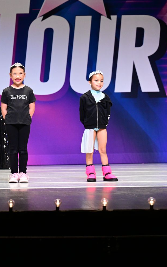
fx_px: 1340
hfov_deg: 7.1
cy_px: 134
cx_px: -33
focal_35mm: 184
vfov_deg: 11.4
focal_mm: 120
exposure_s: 1/400
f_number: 5
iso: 3200
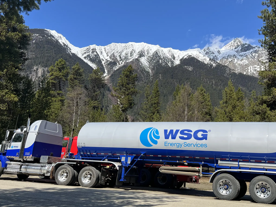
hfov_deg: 50.9
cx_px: 169
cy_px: 99
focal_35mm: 36
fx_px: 287
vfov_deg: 39.6
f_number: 1.5
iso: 50
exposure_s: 1/4274
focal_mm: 5.7
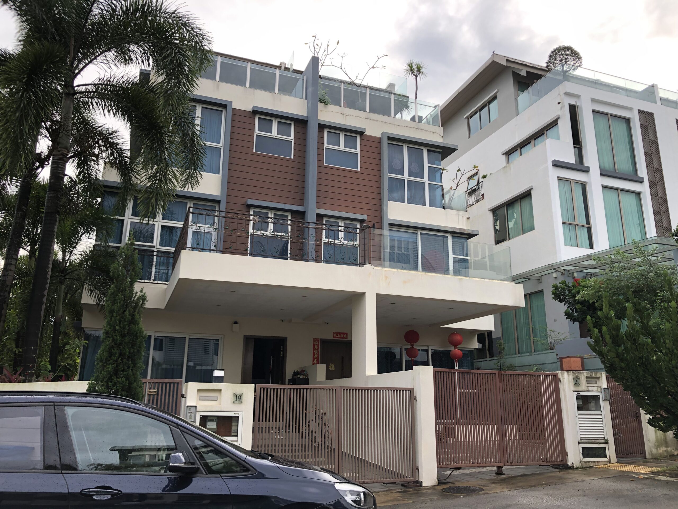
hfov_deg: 63.4
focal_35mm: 28
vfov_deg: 49.7
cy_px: 254
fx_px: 548
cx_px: 339
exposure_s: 1/206
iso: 20
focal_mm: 3.99
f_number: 1.8
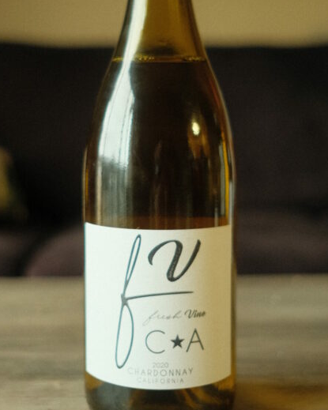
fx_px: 692
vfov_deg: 32.8
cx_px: 145
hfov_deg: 26.7
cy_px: 145
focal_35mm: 57
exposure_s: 1/100
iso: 2500
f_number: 2
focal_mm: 23
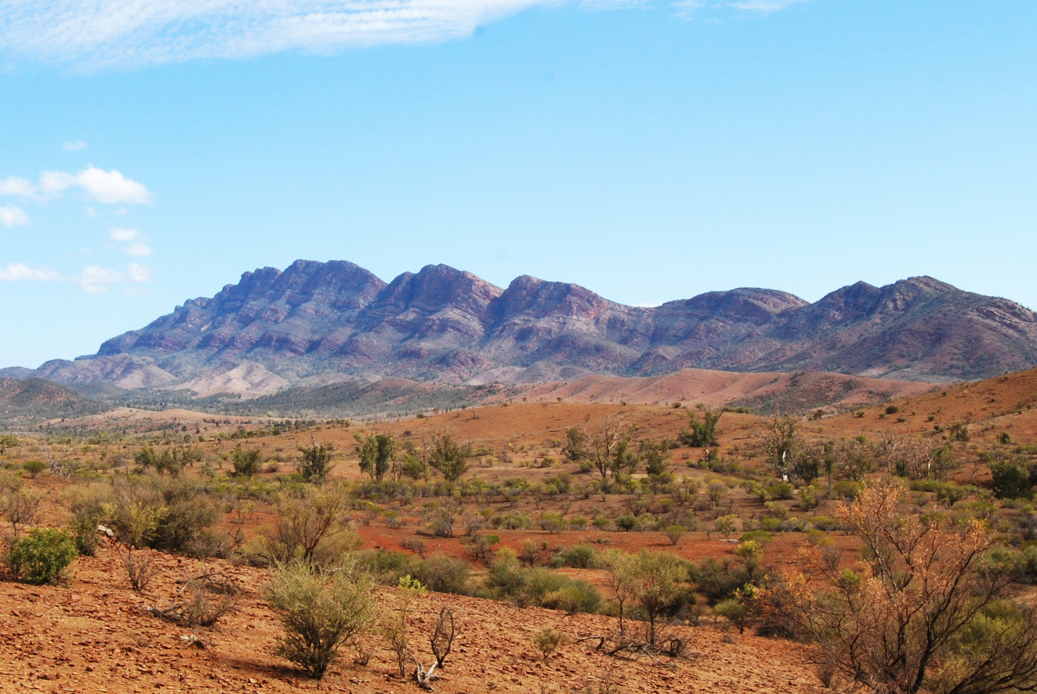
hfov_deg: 34.4
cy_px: 358
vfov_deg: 23.4
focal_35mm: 58
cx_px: 463
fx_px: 1673
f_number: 16
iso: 200
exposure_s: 1/100
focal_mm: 24
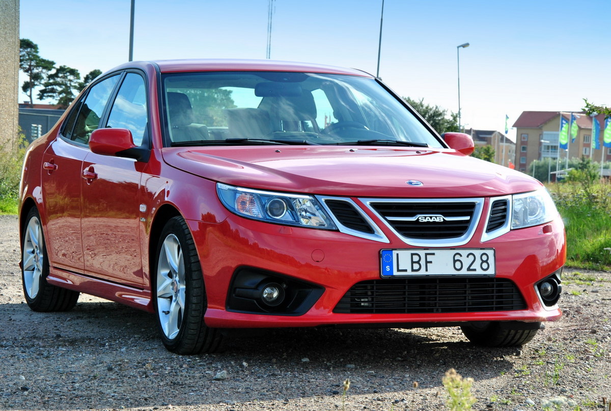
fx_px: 1786
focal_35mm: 105
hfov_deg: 19.4
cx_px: 306
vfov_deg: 13.1
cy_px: 206
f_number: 10
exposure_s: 1/200
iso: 200
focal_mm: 70
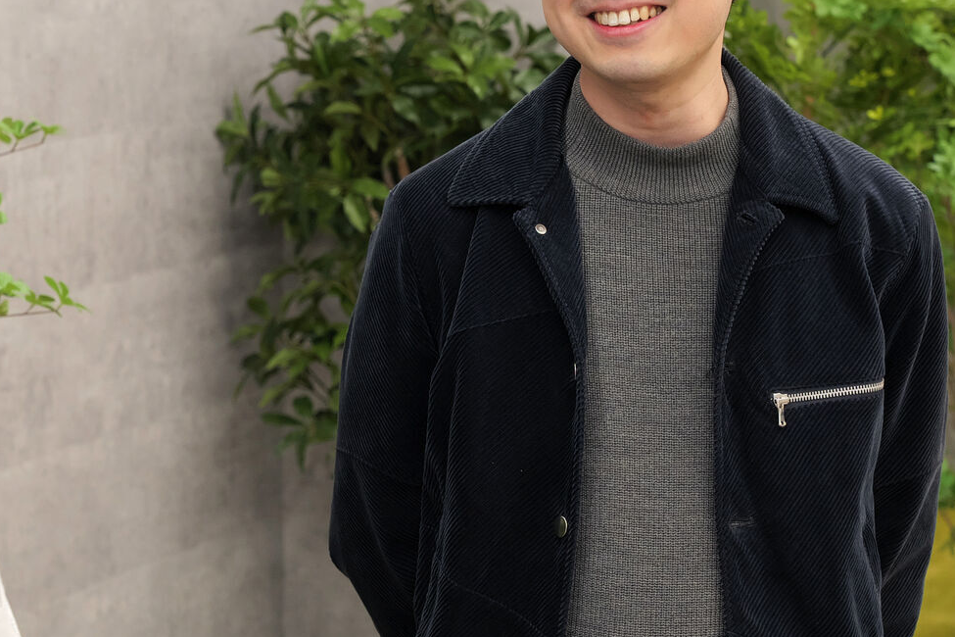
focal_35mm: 119
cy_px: 275
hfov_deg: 17.1
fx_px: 3157
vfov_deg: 11.5
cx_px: 215
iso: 1600
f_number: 5.6
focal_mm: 58
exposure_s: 1/125
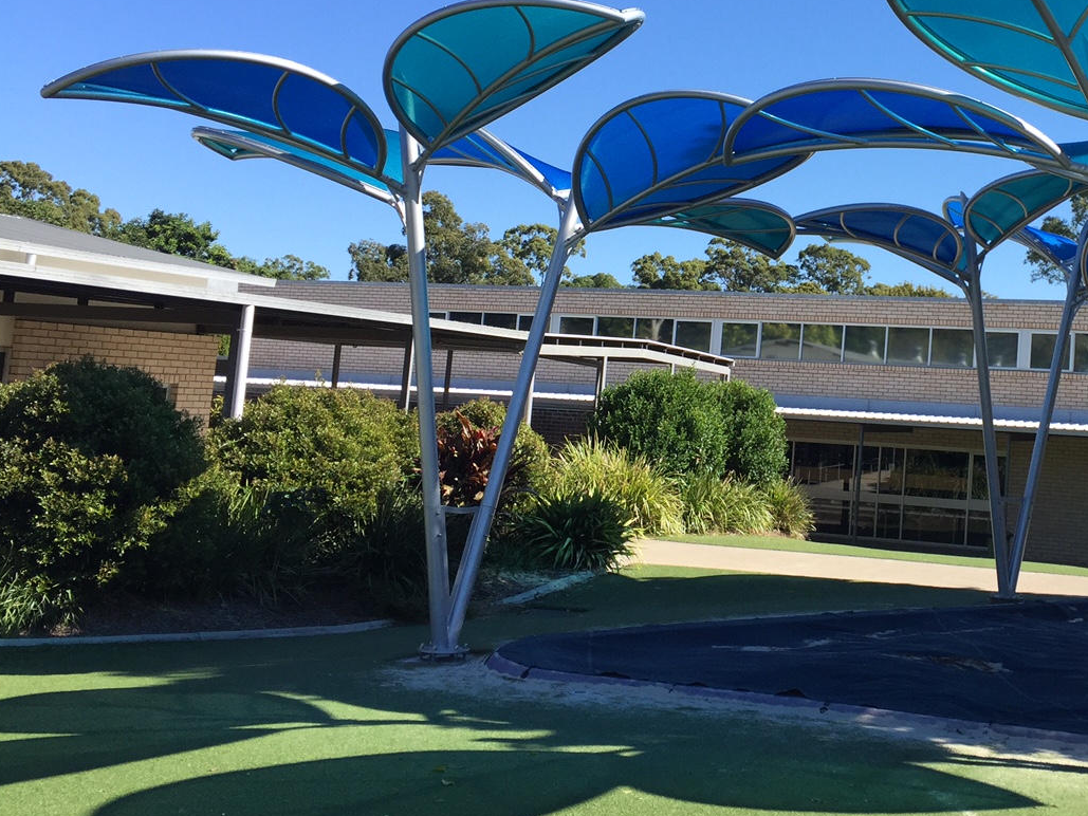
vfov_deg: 31.3
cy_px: 276
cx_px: 855
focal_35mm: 46
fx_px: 1446
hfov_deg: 39.7
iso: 32
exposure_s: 1/1099
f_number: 2.2
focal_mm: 4.15
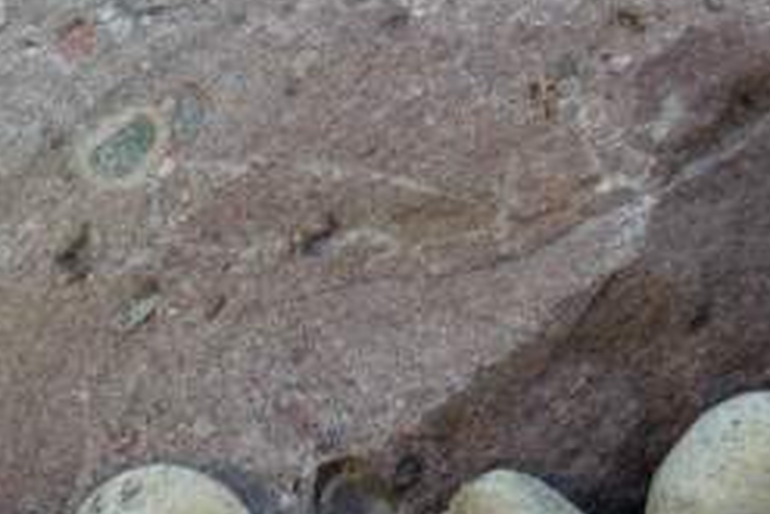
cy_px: -40
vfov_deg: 3.6
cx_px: -246
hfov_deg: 5.4
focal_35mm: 382
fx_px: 8175
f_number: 5
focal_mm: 70
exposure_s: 1/1250
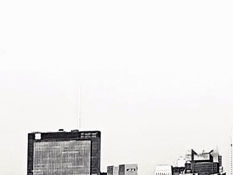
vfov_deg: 4.1
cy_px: -274
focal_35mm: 354
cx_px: 547
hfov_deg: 5.4
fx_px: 2383
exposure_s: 1/1597
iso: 16
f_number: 2.4
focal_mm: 6
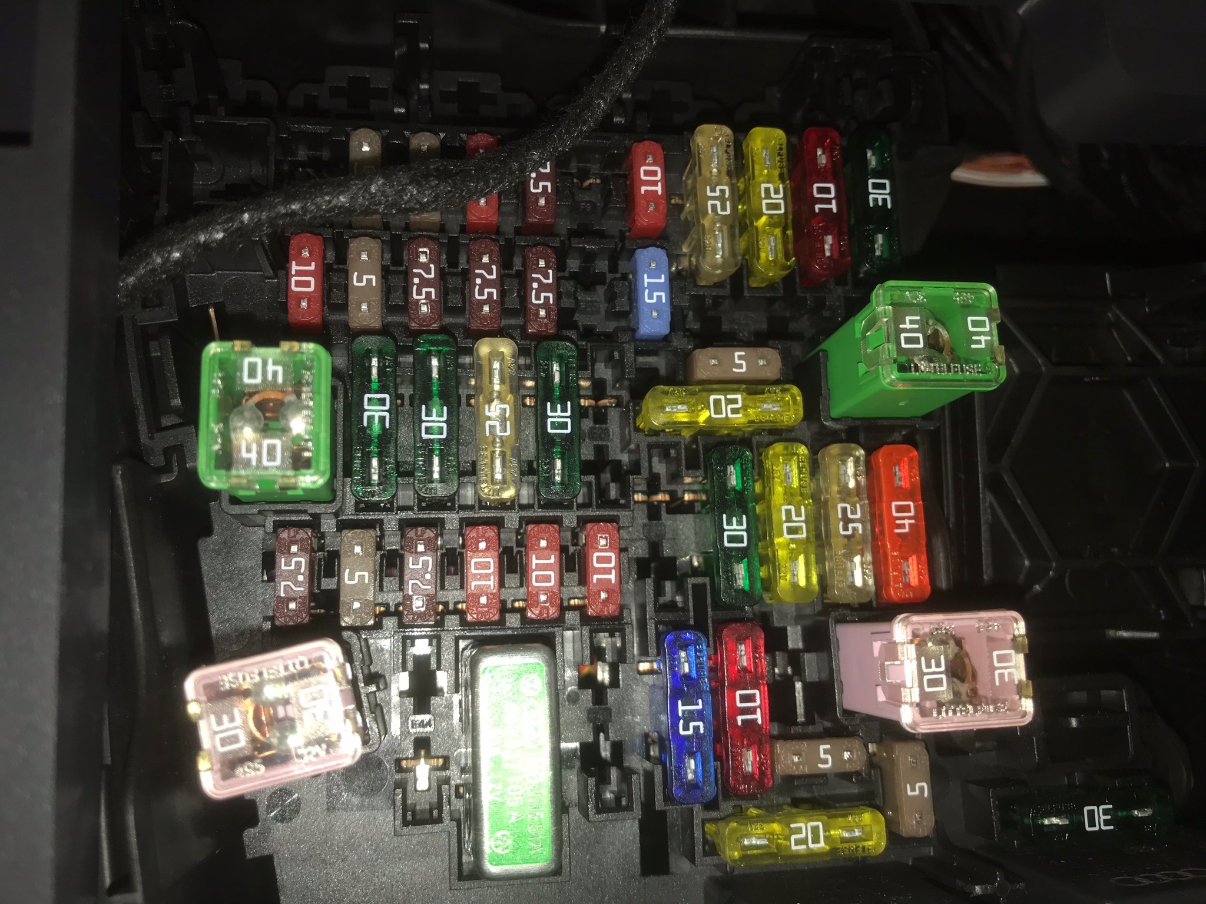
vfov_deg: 49.7
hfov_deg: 63.4
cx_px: 603
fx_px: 976
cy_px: 452
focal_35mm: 28
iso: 20
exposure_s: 1/295
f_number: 1.8
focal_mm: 3.99
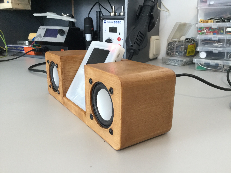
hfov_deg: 58.4
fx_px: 207
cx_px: 116
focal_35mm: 31
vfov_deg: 45.4
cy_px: 86
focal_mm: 3.3
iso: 100
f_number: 2.4
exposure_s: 1/33
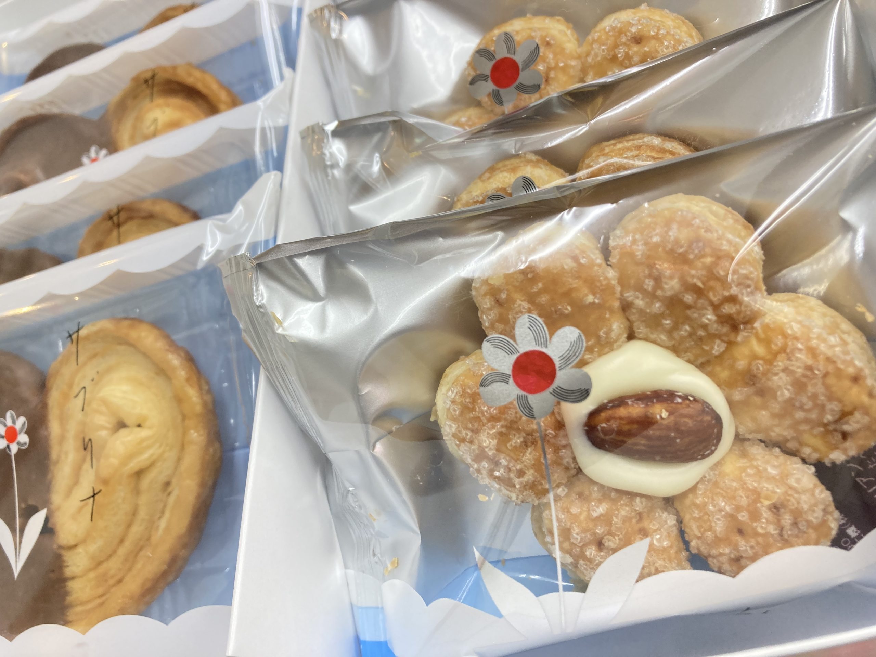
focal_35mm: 28
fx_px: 709
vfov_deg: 49.7
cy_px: 328
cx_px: 438
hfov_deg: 63.4
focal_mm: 3.99
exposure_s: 1/120
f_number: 1.8
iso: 64
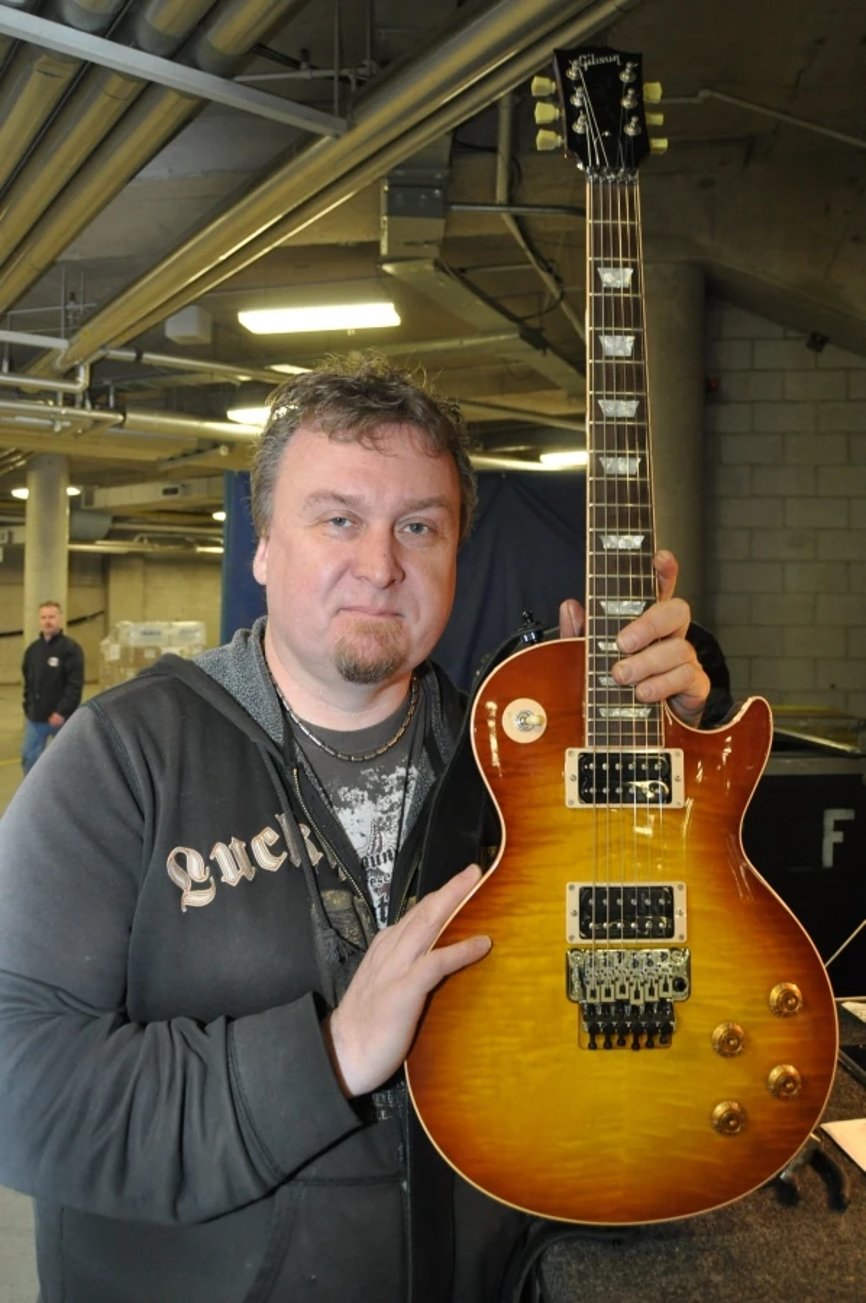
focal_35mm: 27
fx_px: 976
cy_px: 652
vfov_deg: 67.4
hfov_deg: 47.8
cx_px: 433
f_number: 4
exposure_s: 1/60
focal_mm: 18
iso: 800
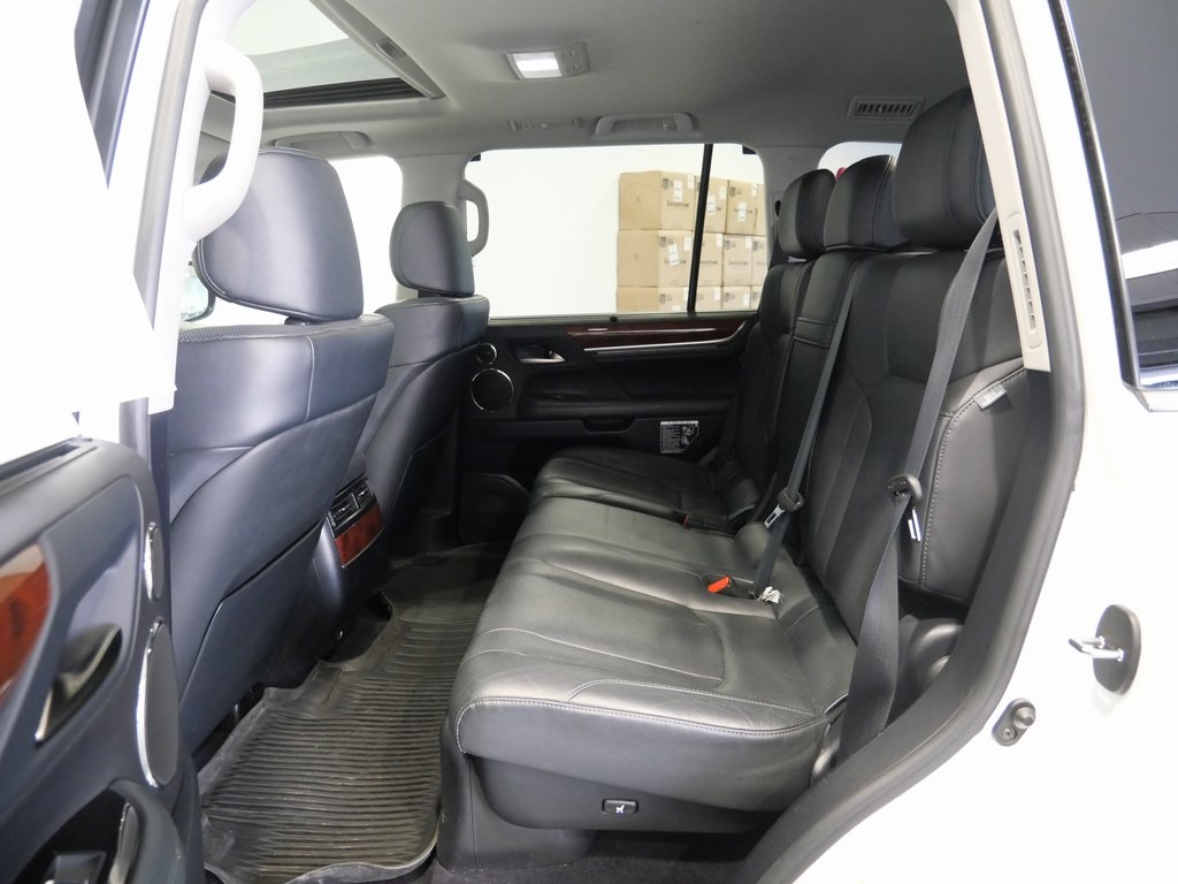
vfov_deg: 56.8
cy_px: 442
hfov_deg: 71.6
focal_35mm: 24
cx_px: 589
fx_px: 817
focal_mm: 12
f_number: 3.5
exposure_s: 1/13
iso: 3200
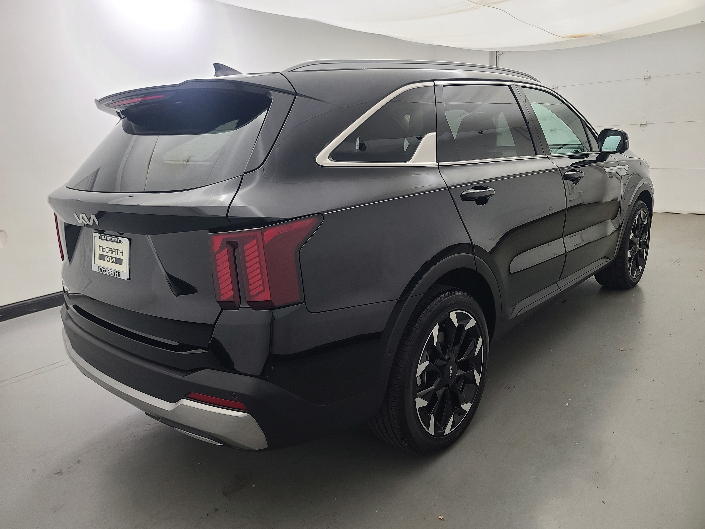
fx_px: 509
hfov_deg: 69.4
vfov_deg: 54.9
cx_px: 352
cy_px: 264
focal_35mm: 25
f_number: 1.8
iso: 200
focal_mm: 7
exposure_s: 1/40
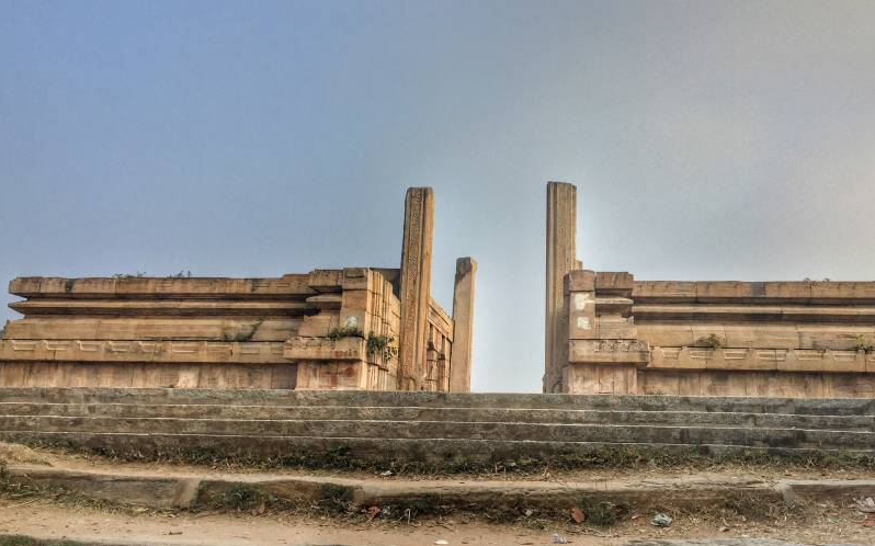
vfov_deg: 34.4
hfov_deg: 52.6
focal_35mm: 37
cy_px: 289
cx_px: 505
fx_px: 882
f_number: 2.2
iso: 32
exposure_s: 1/1522
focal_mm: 4.15
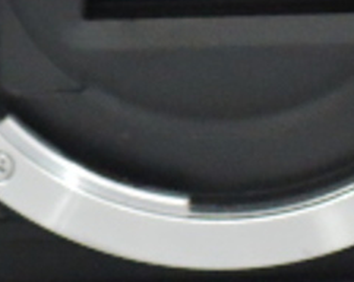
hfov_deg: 4.7
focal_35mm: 412
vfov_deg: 3.7
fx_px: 4311
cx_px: 136
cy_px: -124
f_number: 4.5
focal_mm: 18.2
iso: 1600
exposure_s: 1/125
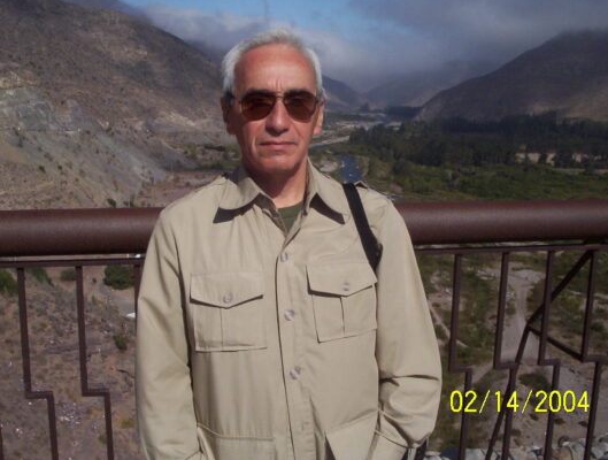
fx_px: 722
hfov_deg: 45.7
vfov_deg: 35.3
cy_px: 220
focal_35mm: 41
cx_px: 301
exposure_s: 1/719
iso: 100
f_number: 8
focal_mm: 6
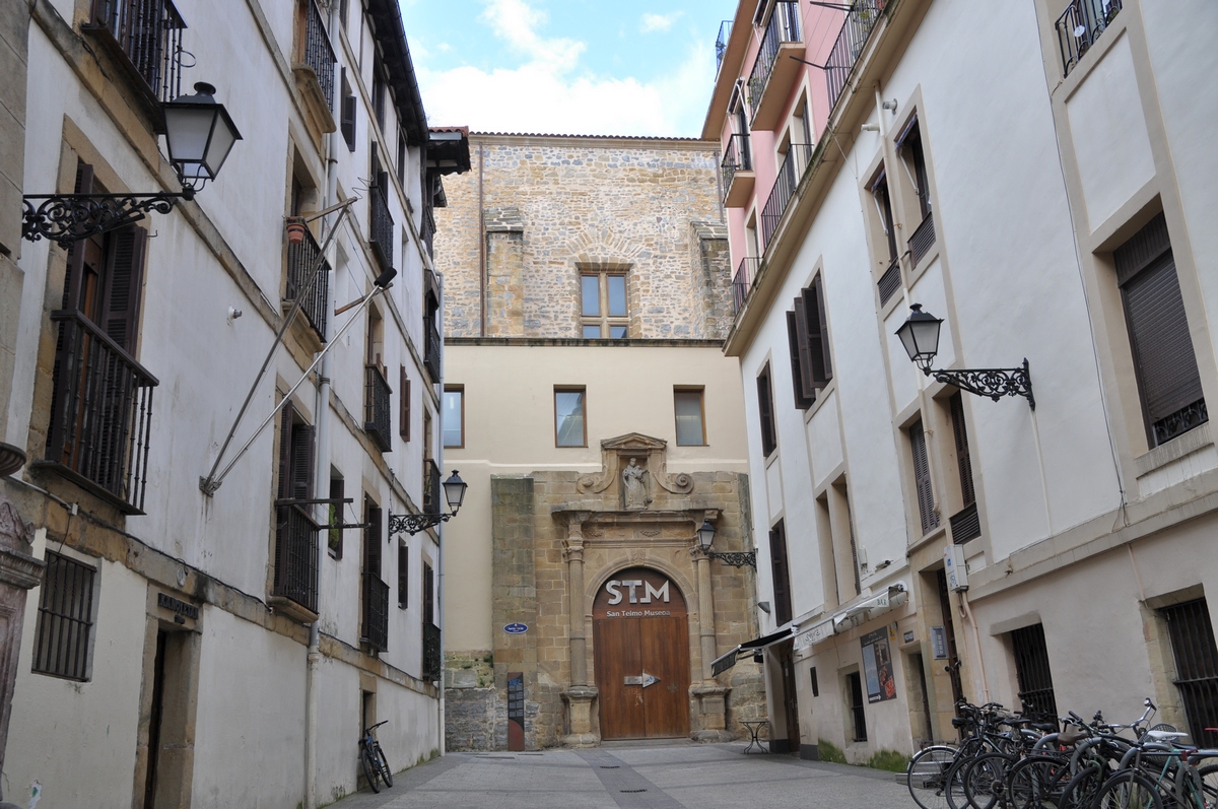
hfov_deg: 53.2
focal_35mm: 36
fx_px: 1217
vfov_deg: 36.8
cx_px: 609
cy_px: 404
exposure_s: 1/125
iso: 200
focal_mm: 24
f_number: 5.6
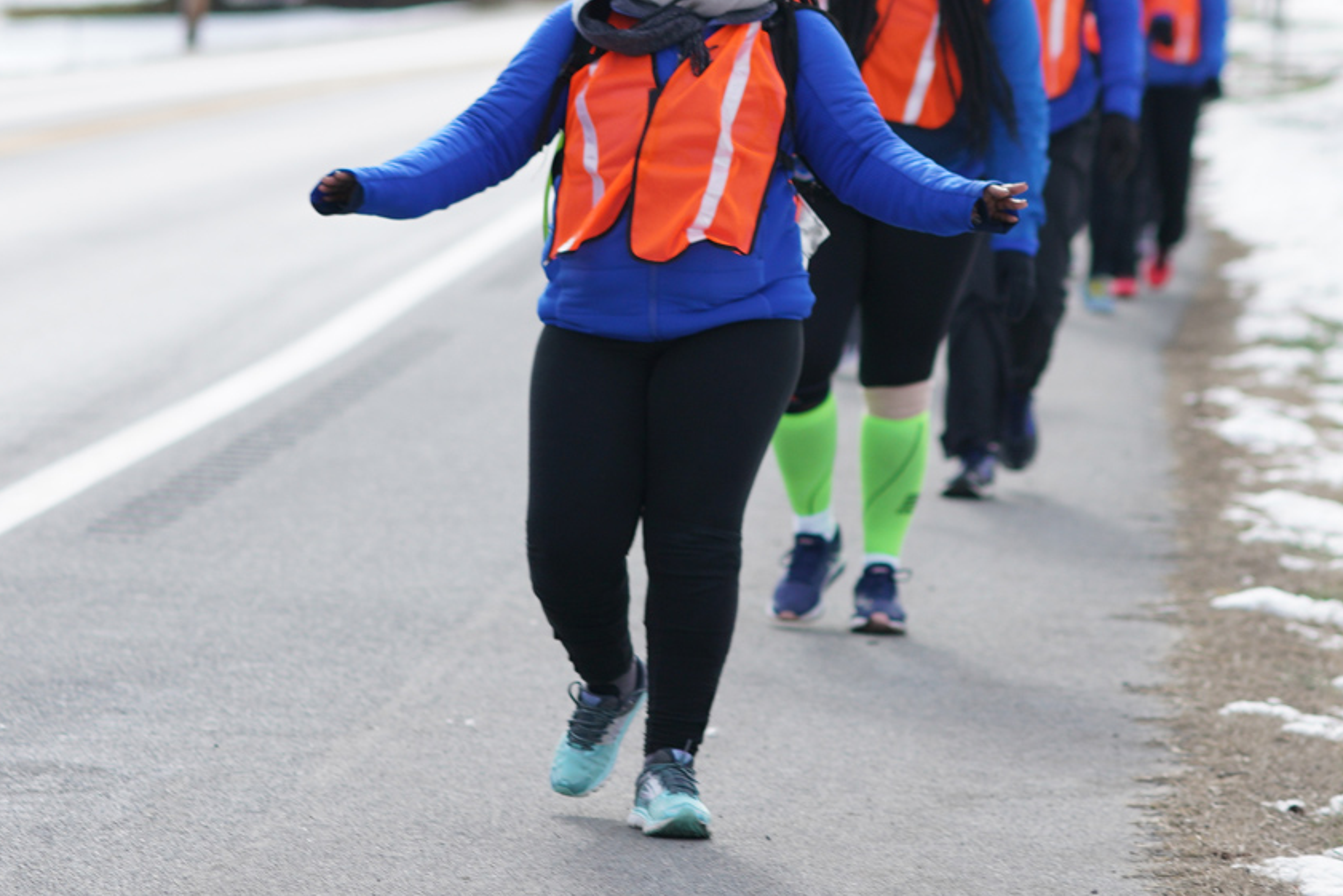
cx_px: 859
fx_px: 11267
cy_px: -139
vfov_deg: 4.5
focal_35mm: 302
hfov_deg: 6.8
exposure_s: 1/1600
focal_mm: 85
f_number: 2.2
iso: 100
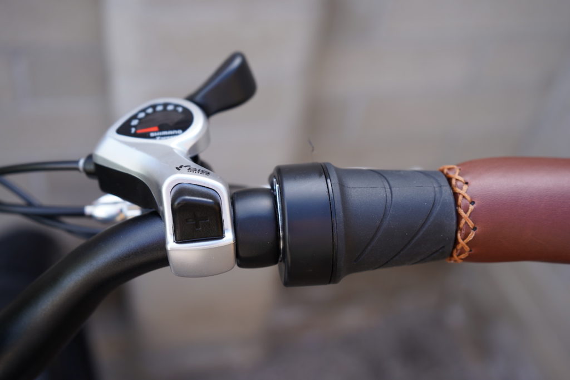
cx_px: 285
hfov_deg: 48.5
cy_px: 190
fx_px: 633
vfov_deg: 33.4
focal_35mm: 40
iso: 160
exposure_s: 1/160
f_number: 4
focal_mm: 40
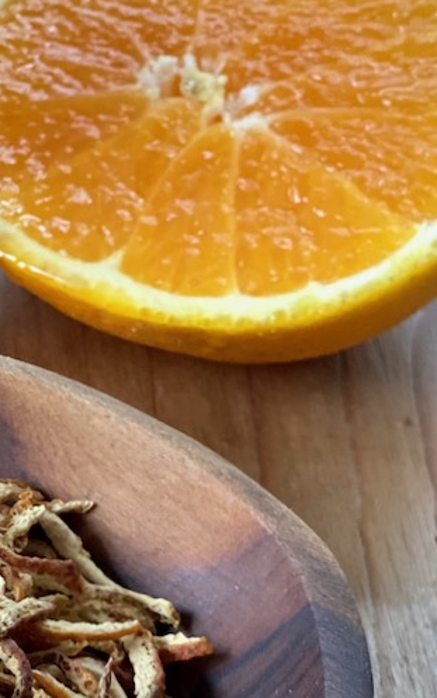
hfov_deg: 9.1
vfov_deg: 14.7
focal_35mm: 142
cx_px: -110
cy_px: 479
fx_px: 2704
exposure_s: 1/76
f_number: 2
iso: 250
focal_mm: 6
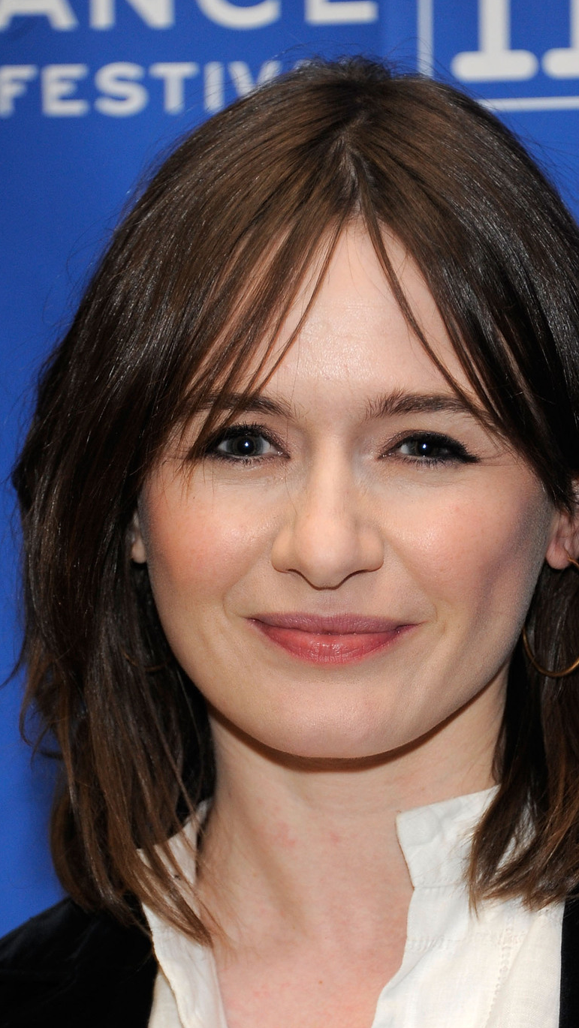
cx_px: 365
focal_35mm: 328
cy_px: 671
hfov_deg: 3.7
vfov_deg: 6.6
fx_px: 8949
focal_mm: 210
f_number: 6.3
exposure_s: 1/160
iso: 1000
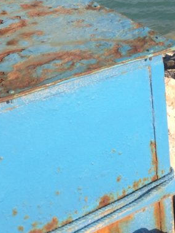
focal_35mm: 89
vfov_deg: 20.7
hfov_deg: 16.5
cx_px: 138
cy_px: -41
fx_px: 600
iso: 50
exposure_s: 1/1232
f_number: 2.4
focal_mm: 4.12
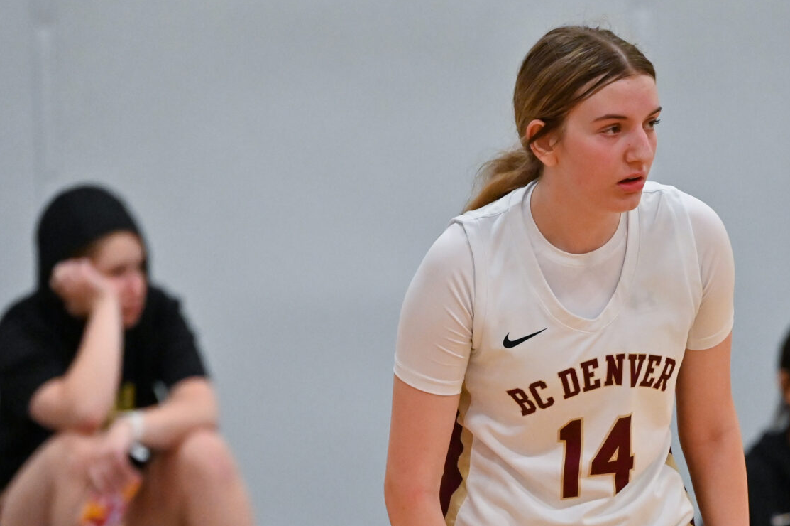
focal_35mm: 460
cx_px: 522
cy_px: 482
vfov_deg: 3.0
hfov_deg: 4.5
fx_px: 10085
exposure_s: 1/1600
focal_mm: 200
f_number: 2.8
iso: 4000
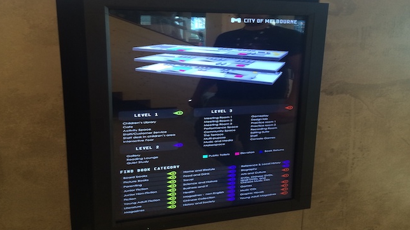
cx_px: 204
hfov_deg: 59.5
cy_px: 90
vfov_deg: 35.5
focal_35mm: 33
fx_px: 359
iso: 80
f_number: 2.2
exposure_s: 1/30
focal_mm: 4.12
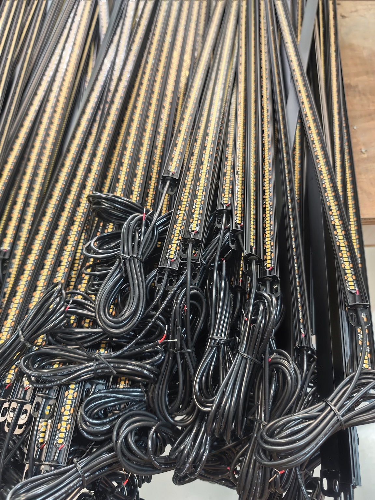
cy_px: 250
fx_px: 332
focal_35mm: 23
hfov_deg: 58.9
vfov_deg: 73.9
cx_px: 188
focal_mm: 6.68
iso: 640
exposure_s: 1/50
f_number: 1.44
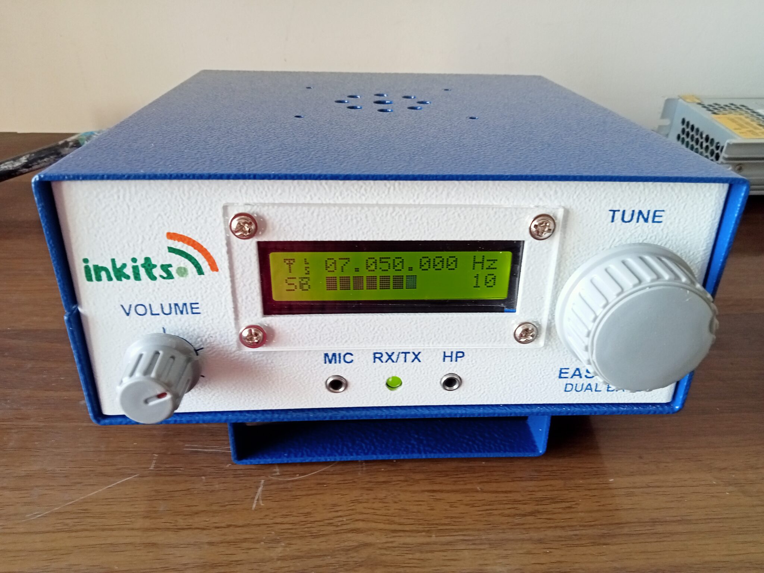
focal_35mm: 28
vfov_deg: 49.7
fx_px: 618
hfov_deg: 63.4
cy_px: 286
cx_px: 382
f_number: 2.2
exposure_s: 1/33.3
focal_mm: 3.46
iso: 137
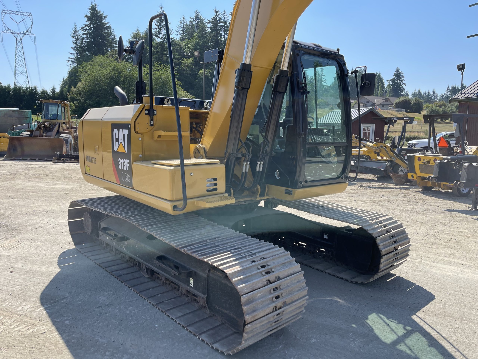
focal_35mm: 26
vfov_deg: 53.1
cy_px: 180
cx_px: 239
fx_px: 359
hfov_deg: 67.3
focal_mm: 5.1
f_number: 1.6
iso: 32
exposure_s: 1/1767
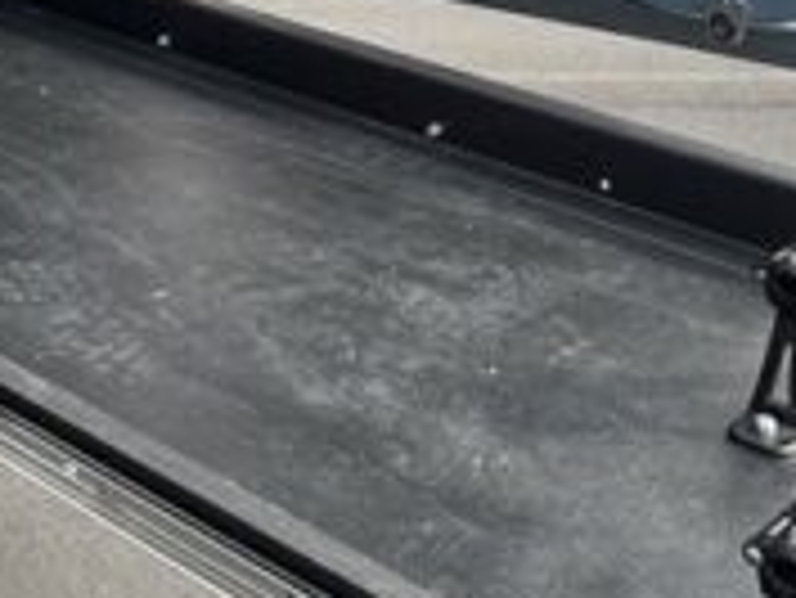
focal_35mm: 75
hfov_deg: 25.0
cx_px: 40
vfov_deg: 18.7
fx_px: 1726
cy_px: -94
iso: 40
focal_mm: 1.57
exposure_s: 1/99
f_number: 1.8
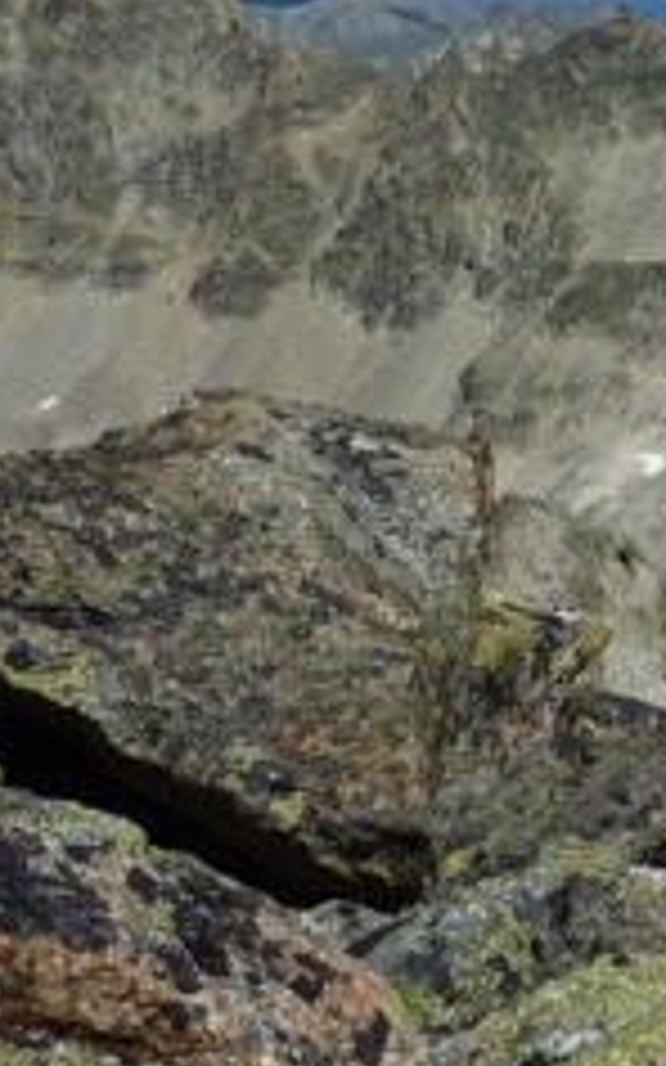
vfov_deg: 24.8
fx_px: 2412
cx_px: 878
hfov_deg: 15.0
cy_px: 342
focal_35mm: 83
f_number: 5.6
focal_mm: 4.7
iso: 80
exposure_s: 1/640
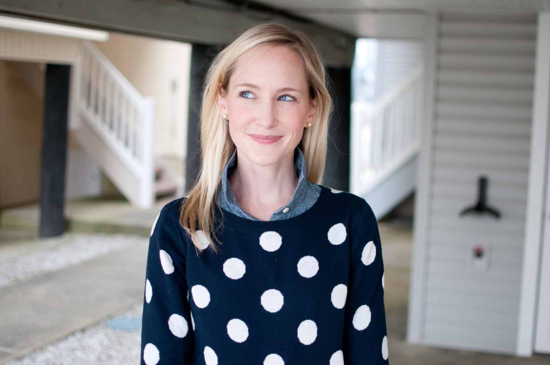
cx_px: 275
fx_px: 801
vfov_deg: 25.7
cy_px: 182
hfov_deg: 37.9
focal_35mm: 52
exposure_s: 1/1250
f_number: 1.8
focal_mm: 35
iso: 400
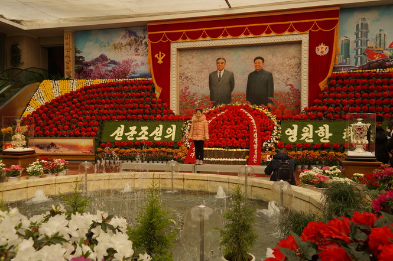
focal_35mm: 31
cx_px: 196
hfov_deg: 60.3
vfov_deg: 42.2
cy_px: 130
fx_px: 338
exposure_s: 1/100
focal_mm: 21
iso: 100
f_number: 5
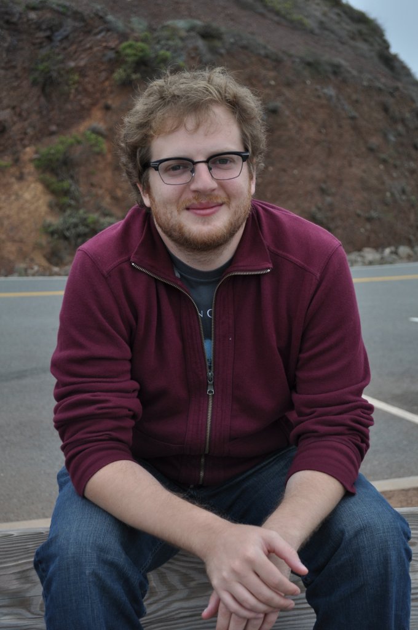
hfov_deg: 23.7
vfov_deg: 35.1
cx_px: 209
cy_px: 315
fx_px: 995
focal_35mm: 57
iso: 220
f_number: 5
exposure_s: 1/500
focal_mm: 38
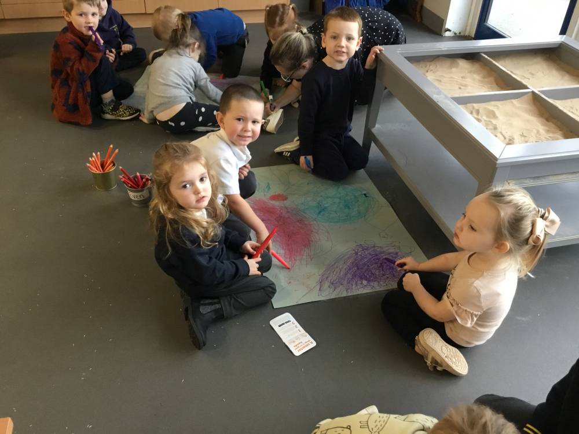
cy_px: 217
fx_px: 519
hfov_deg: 58.4
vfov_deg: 45.4
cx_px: 290
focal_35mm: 31
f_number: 2.4
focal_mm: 3.3
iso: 160
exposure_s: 1/33
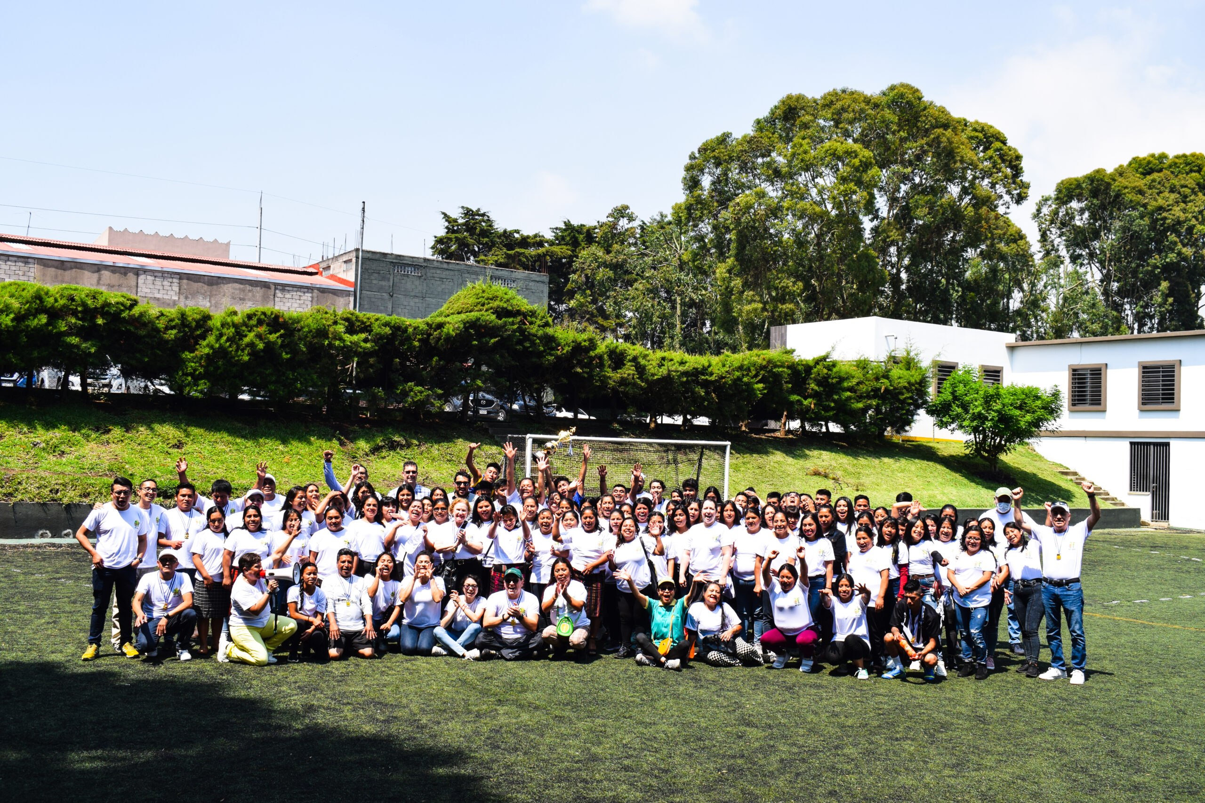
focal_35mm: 36
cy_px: 402
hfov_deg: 53.1
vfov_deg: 36.9
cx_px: 602
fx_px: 1205
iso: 200
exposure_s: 1/320
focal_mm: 24
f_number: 9
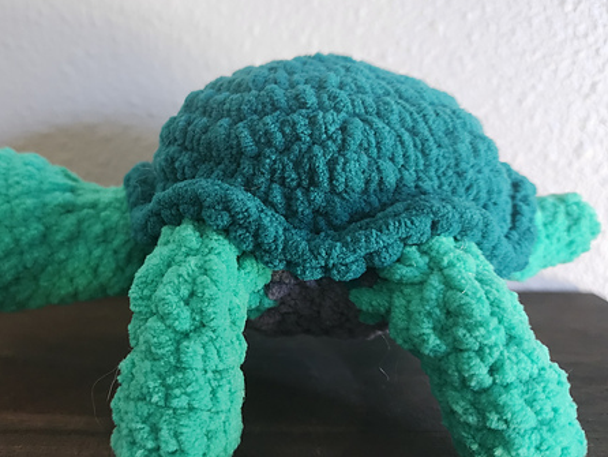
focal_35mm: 33
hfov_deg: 54.7
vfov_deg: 43.0
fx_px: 580
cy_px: 241
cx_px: 226
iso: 1000
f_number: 1.8
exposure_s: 1/120
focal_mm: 6.4
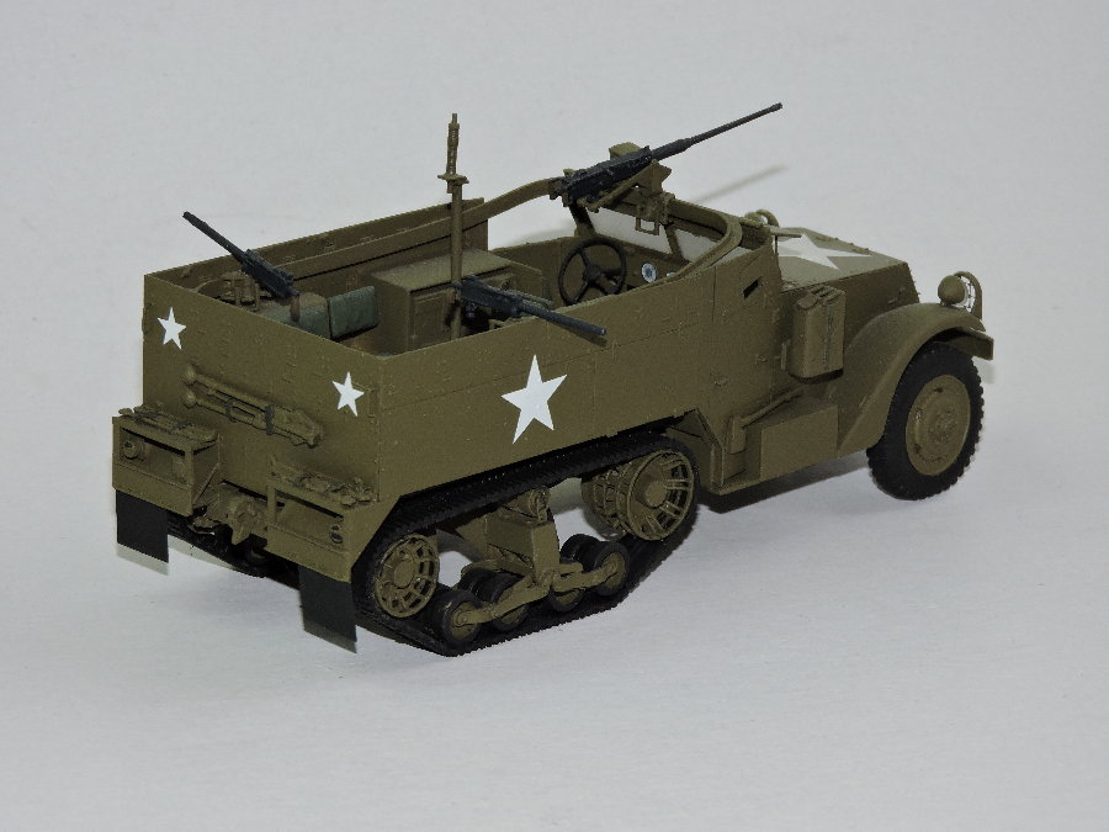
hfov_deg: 13.2
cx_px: 554
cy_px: 416
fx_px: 4806
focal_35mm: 150
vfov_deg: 9.9
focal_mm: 26.9
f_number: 5.2
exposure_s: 1/60
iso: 200
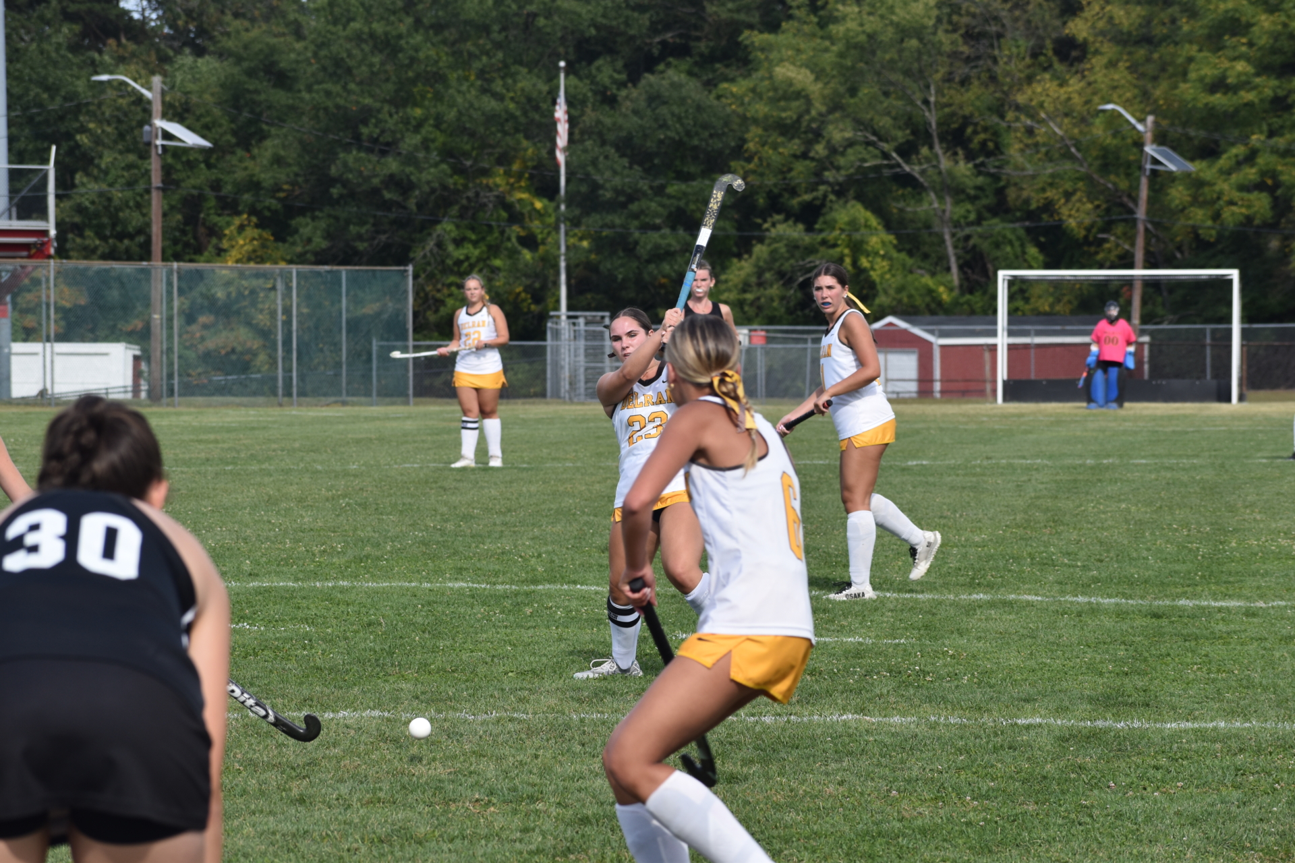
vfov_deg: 8.3
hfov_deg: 12.5
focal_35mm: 165
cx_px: 648
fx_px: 5935
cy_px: 432
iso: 200
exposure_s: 1/500
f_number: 7.1
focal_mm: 110
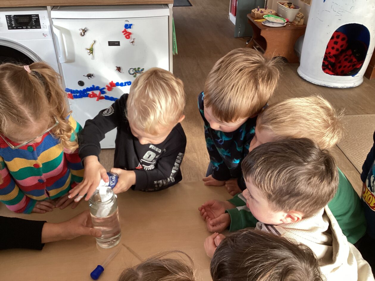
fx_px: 336
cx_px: 188
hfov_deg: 58.4
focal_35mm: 31
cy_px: 140
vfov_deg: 45.4
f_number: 2.4
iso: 100
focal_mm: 3.3
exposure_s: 1/50
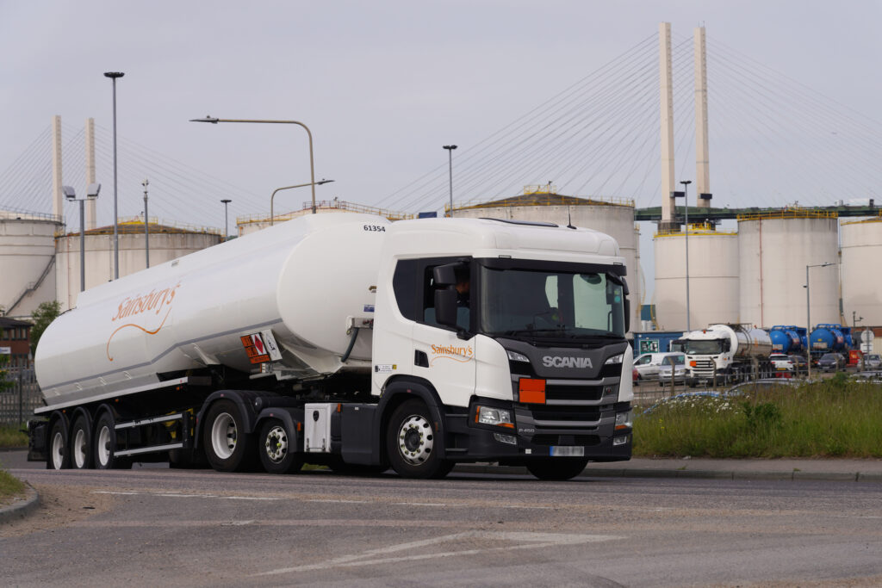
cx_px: 441
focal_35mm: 94
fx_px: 2303
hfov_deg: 21.7
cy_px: 294
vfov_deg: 14.6
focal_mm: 94
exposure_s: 1/640
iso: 125
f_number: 7.1
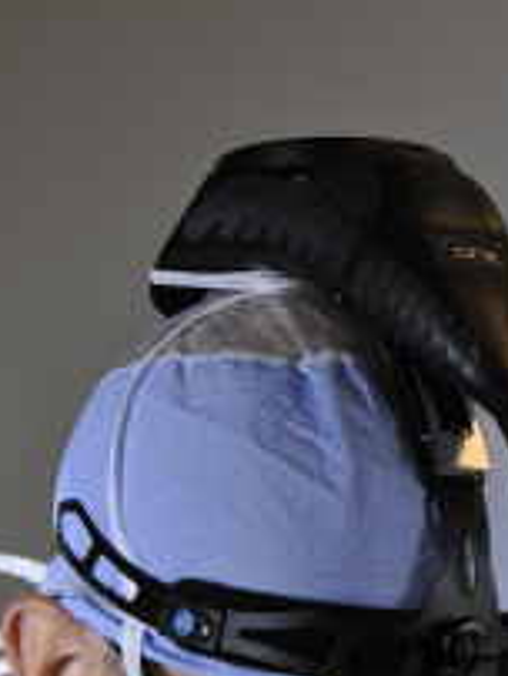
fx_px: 7013
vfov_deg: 5.5
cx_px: 339
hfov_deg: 4.1
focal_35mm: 359
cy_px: 770
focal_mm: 105
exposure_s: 1/125
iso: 400
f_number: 5.6
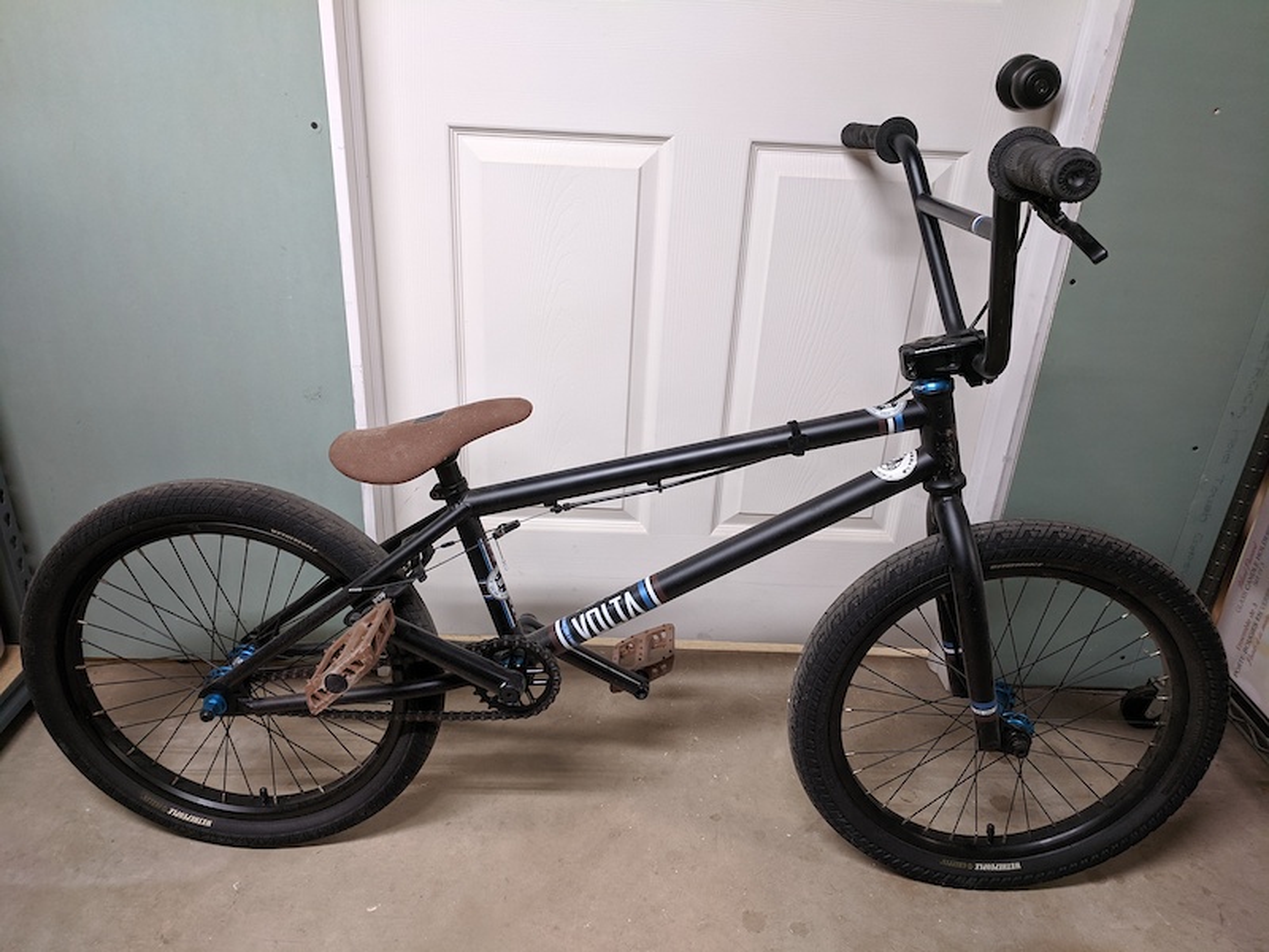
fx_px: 953
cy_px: 476
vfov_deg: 53.1
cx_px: 634
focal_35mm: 26
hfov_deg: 67.3
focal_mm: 4.67
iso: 317
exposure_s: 1/60
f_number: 2
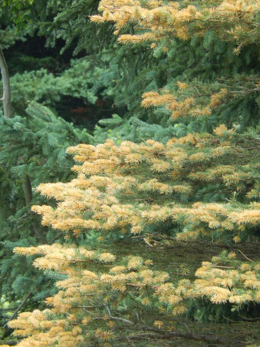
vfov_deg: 4.1
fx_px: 4799
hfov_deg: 3.1
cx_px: 129
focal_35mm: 479
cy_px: 182
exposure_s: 1/60
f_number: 6.2
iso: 125
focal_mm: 75.4
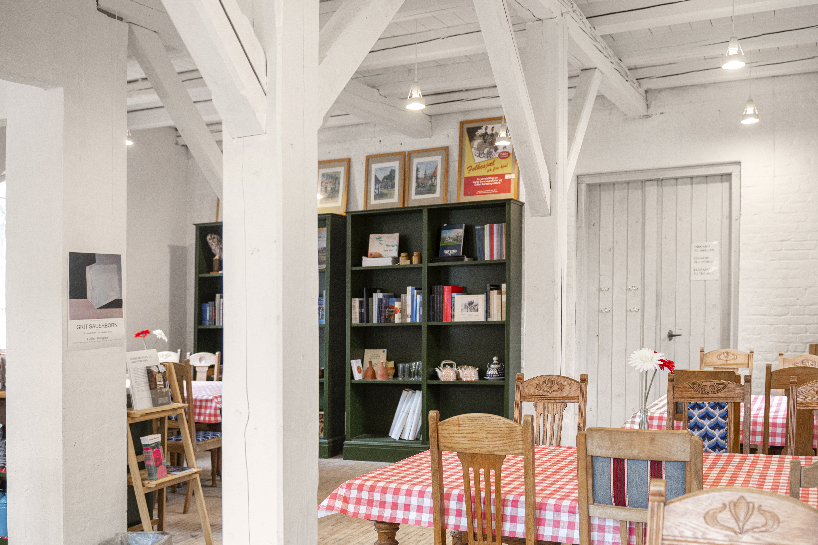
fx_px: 772
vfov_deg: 38.7
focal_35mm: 34
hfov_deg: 55.6
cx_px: 462
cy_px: 338
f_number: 2.8
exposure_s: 1/40
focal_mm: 24
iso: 400
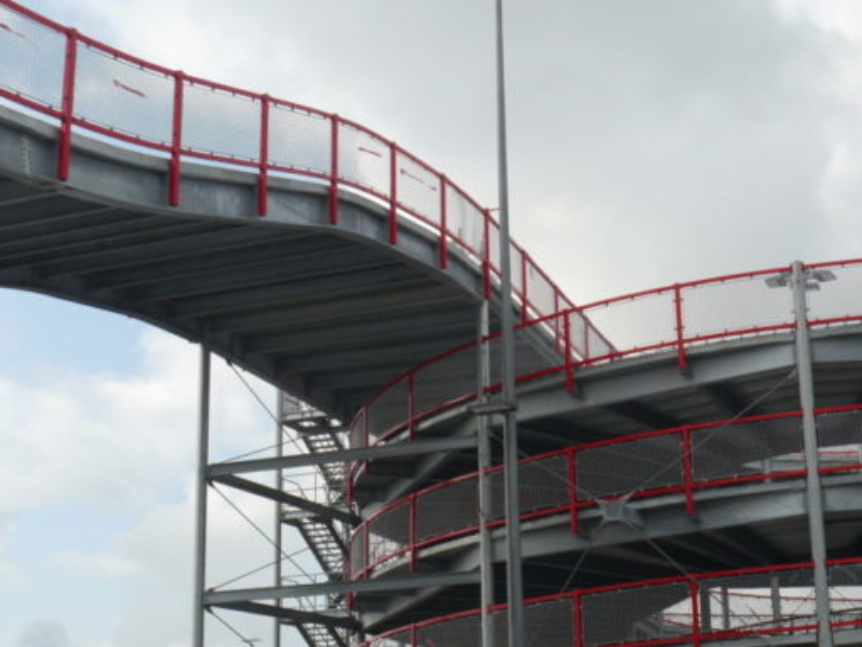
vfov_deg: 26.0
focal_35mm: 56
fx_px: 1394
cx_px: 571
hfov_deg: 34.1
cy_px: 421
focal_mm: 14
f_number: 7.1
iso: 160
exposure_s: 1/400
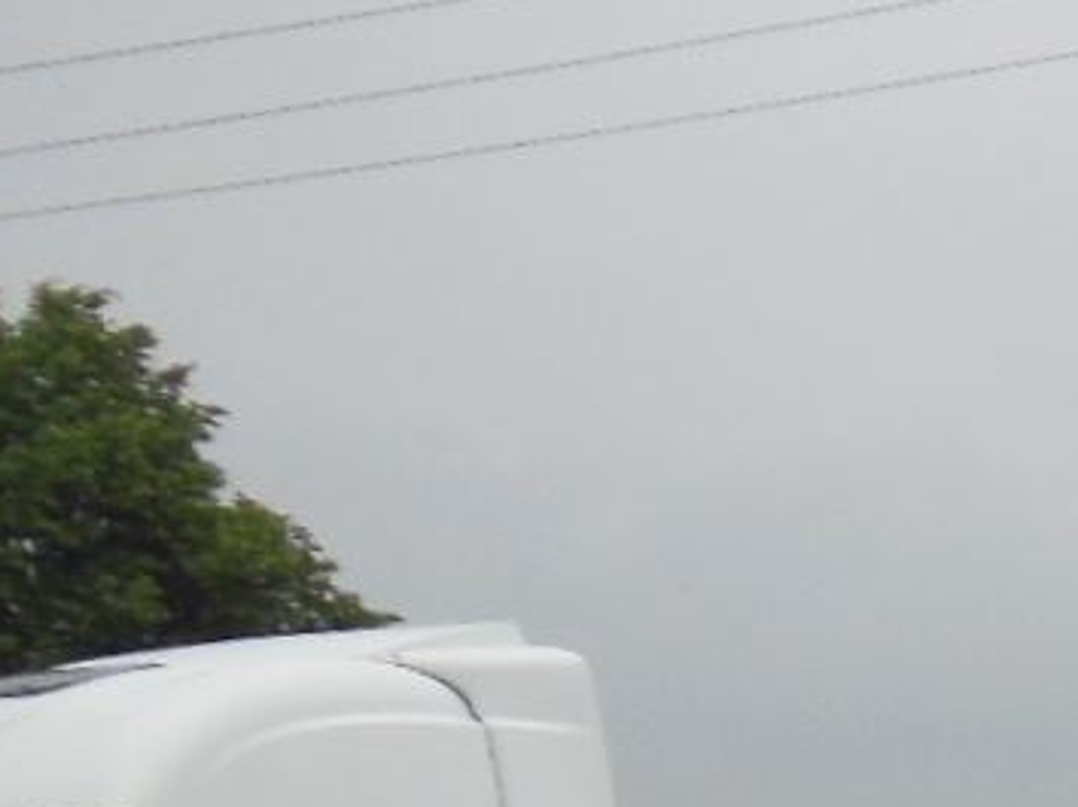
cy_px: 1233
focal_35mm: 113
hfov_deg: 14.4
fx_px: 3517
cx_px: 2165
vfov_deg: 12.4
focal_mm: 4.5
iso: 125
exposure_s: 1/500
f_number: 3.5
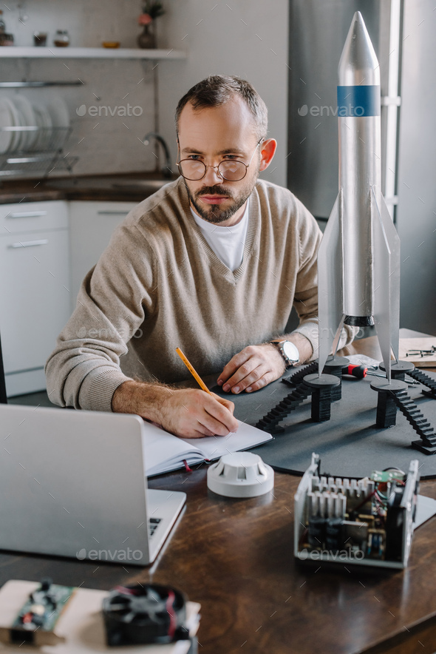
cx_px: 218
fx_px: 908
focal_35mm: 50
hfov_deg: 27.0
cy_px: 327
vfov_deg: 39.6
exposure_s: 1/160
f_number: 3.5
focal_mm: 50
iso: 800
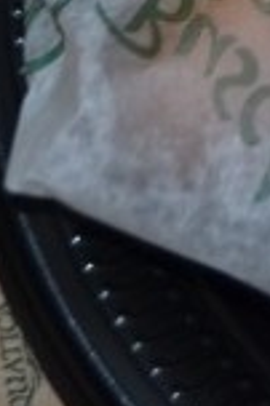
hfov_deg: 6.7
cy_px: -351
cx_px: 714
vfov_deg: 10.2
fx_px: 2142
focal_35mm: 190
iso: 200
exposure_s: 1/60
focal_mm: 20
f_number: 3.8
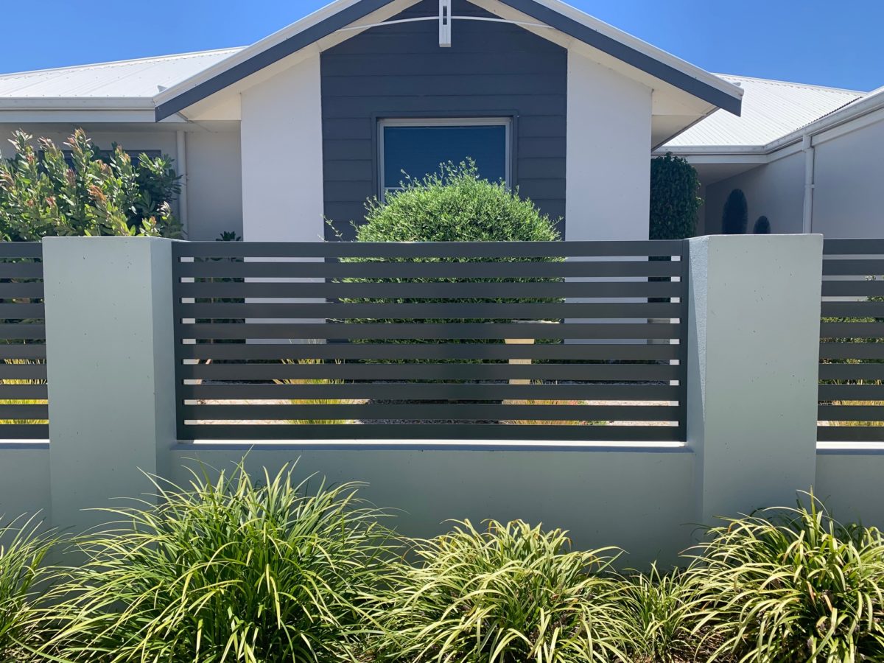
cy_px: 332
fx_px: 664
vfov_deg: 53.1
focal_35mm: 26
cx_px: 442
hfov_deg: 67.3
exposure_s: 1/1490
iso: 25
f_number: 1.8
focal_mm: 4.25
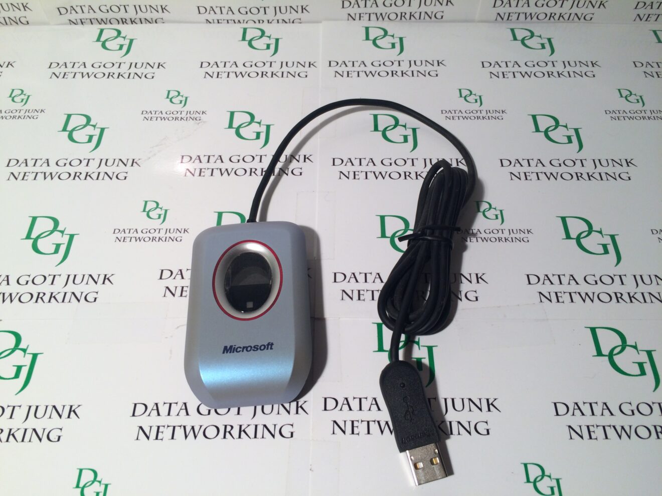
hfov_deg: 61.7
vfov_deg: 48.2
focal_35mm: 29
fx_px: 555
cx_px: 331
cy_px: 248
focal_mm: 4.15
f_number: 2.2
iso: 50
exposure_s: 1/120
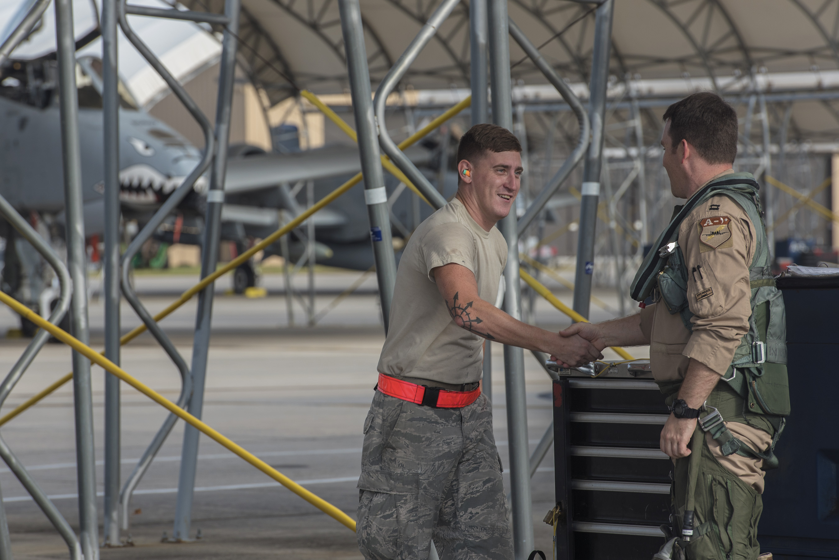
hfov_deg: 10.3
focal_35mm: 200
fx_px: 4662
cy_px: 280
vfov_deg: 6.9
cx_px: 420
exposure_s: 1/200
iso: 200
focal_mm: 200
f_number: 8
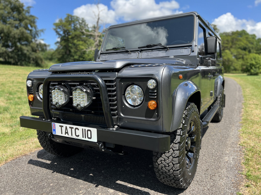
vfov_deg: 53.1
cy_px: 98
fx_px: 196
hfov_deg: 67.3
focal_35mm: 26
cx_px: 130
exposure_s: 1/1531
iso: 50
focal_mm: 5.7
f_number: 1.5
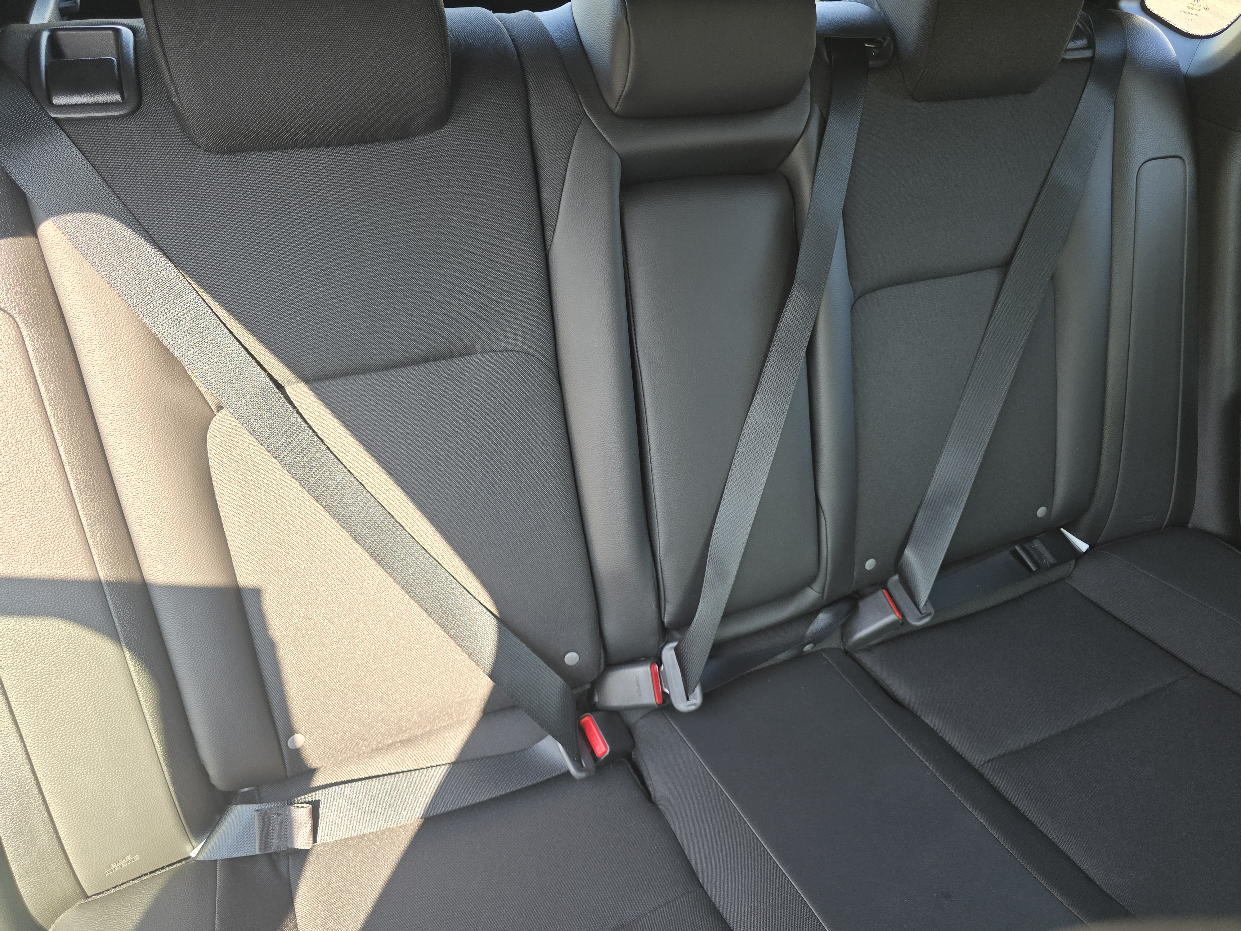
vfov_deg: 58.9
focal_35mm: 23
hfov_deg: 73.9
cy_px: 466
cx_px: 620
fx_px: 825
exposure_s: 1/180
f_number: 1.7
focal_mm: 6.3
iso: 80
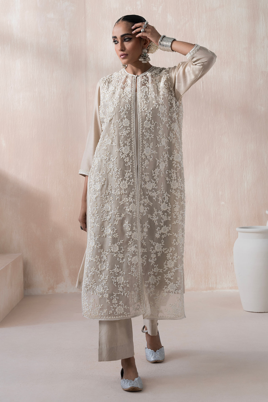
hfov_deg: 24.2
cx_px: 134
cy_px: 201
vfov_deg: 35.7
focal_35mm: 56
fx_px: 624
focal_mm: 55.9
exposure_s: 1/160
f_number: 5
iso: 250
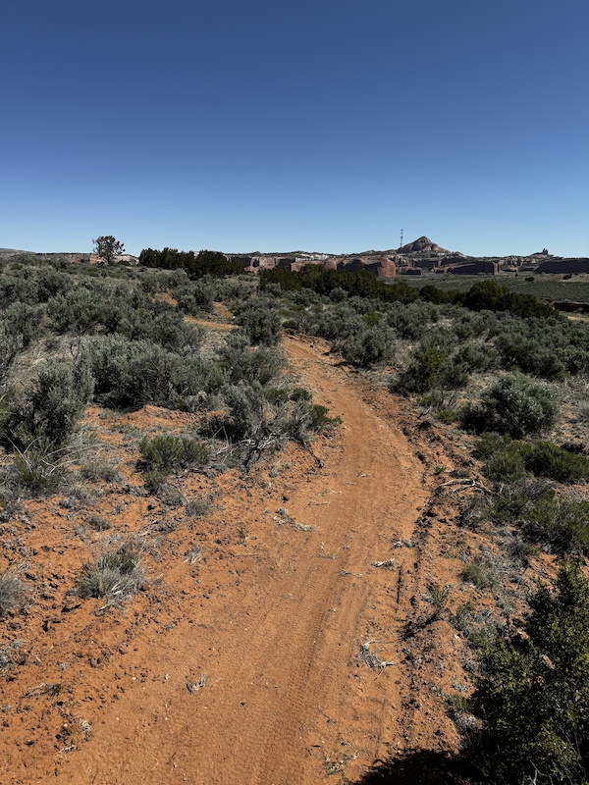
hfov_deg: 56.8
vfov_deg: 71.6
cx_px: 294
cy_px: 392
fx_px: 544
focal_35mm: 24
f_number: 1.78
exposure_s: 1/5814
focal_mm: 6.76
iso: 80
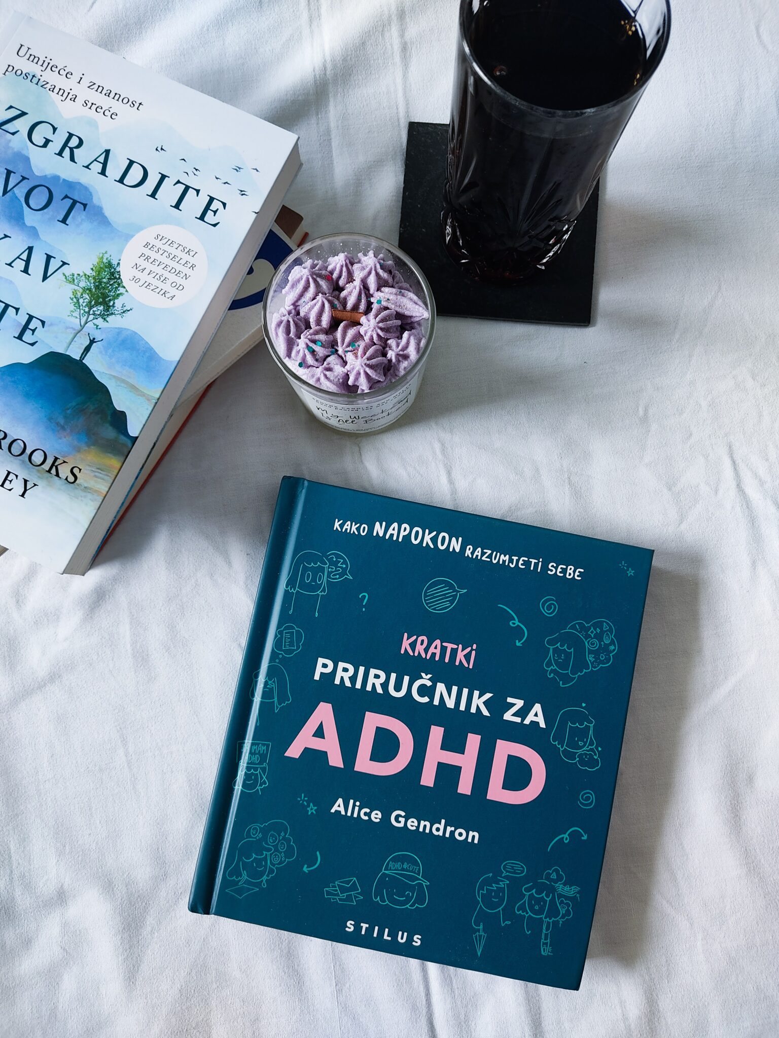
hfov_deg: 53.1
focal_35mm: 26
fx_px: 780
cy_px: 519
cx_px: 390
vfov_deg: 67.3
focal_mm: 4.74
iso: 249
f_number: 1.8
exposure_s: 1/35
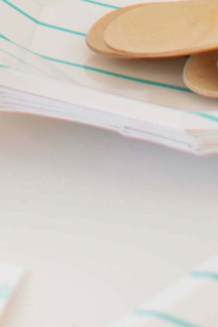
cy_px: -802
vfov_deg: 5.2
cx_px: -478
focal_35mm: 365
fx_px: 3318
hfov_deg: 3.6
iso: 200
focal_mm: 35
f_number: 3.5
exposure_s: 1/80
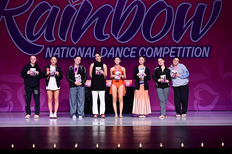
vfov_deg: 12.5
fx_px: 709
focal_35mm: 110
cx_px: 116
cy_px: 77
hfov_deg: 18.6
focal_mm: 110
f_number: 4
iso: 2500
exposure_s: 1/1000
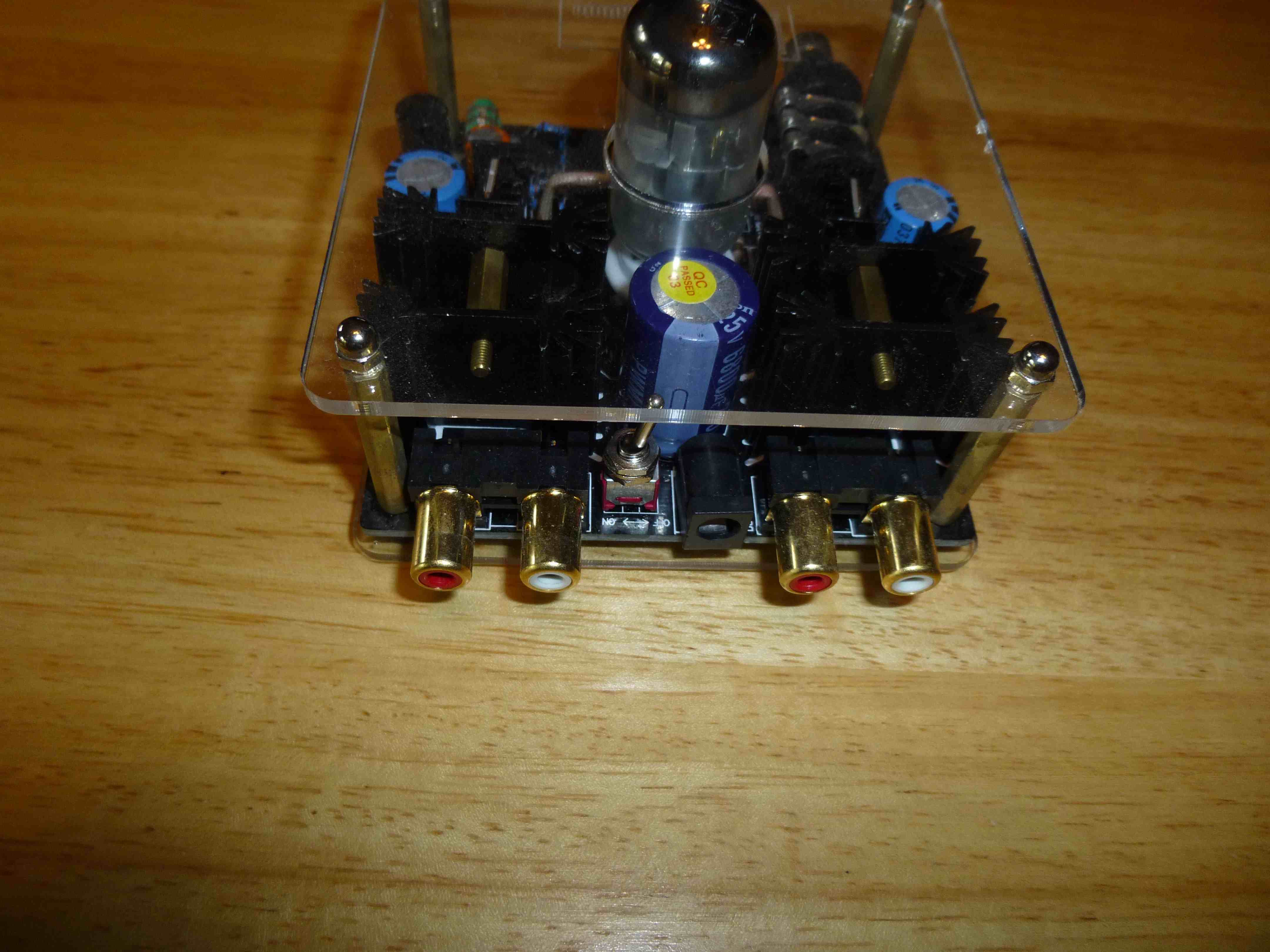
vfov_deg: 54.9
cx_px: 635
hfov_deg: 69.4
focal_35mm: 25
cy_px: 476
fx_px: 917
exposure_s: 1/60
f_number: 3.1
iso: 160
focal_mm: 4.5
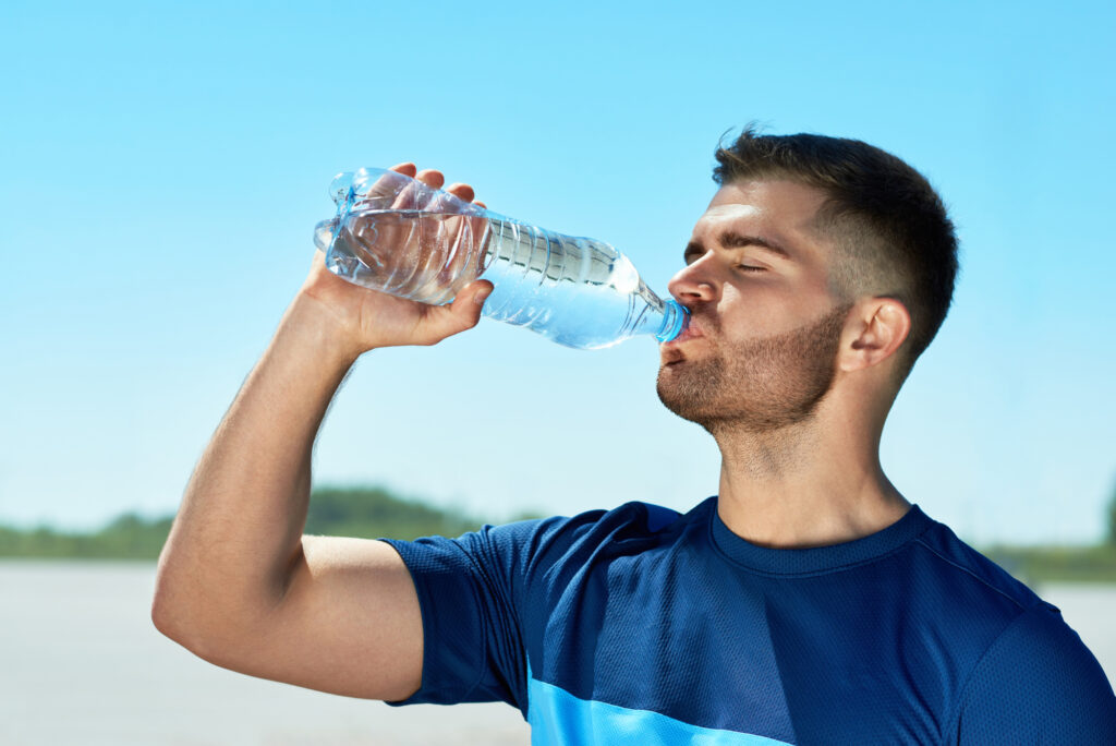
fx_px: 2636
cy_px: 373
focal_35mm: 85
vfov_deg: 16.1
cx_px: 558
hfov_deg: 23.9
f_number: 5
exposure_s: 1/1250
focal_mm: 85
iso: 125
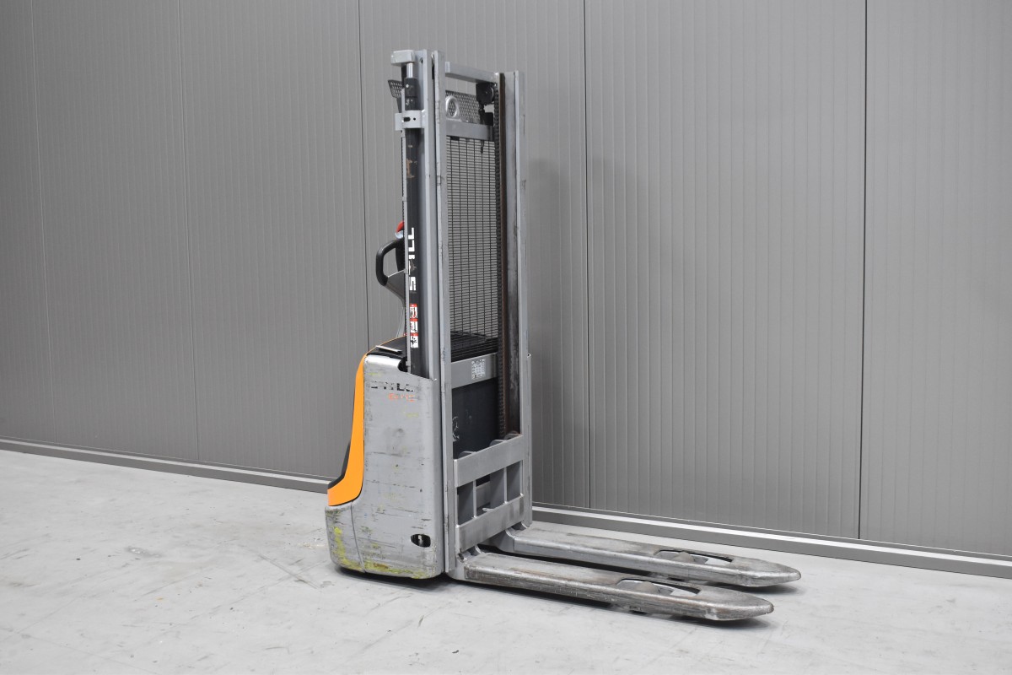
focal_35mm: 38
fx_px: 1054
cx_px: 506
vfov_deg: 35.5
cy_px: 338
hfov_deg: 51.3
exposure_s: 1/40
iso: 1600
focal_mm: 25
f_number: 5
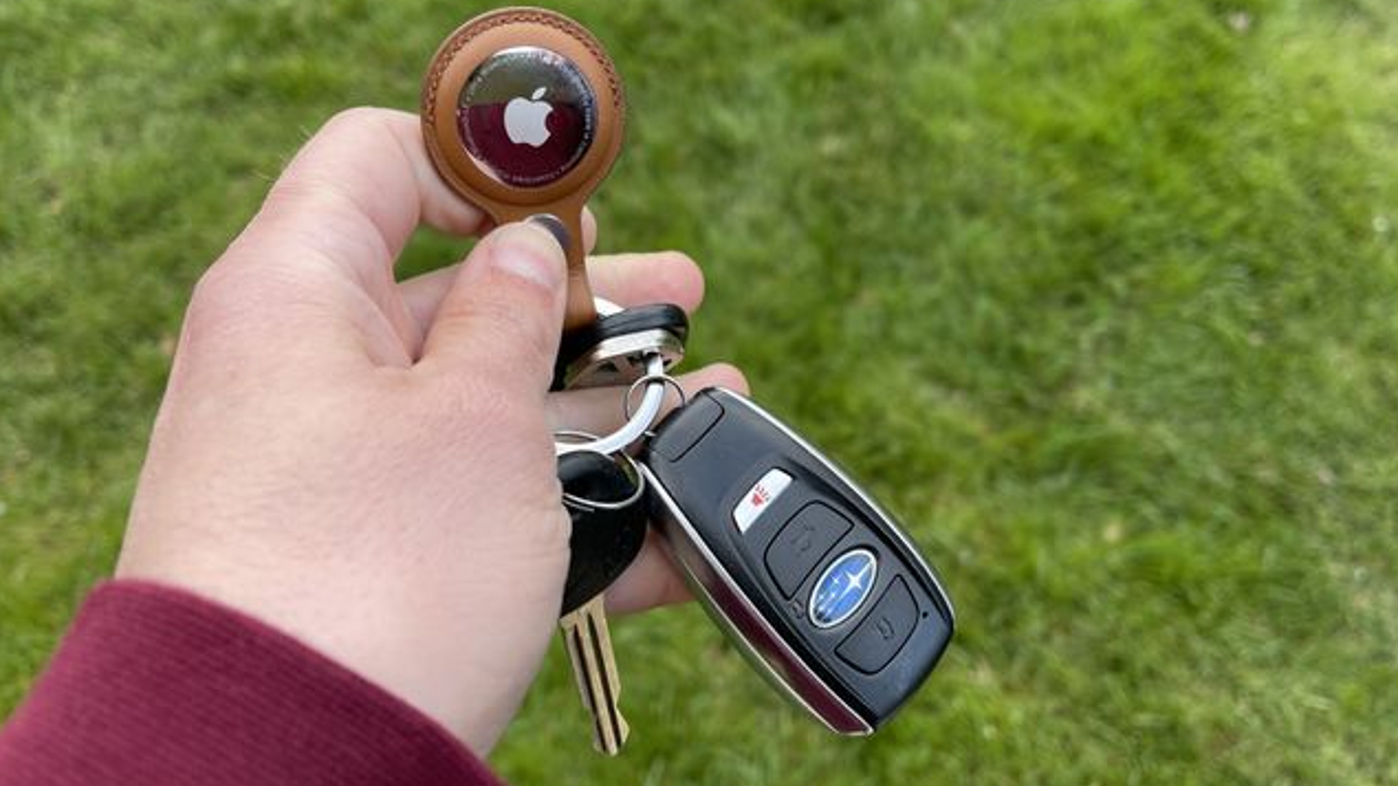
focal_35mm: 29
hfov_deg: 66.1
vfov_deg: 40.1
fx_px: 1075
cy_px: 363
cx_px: 696
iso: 32
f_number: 1.6
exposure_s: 1/154
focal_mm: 5.1
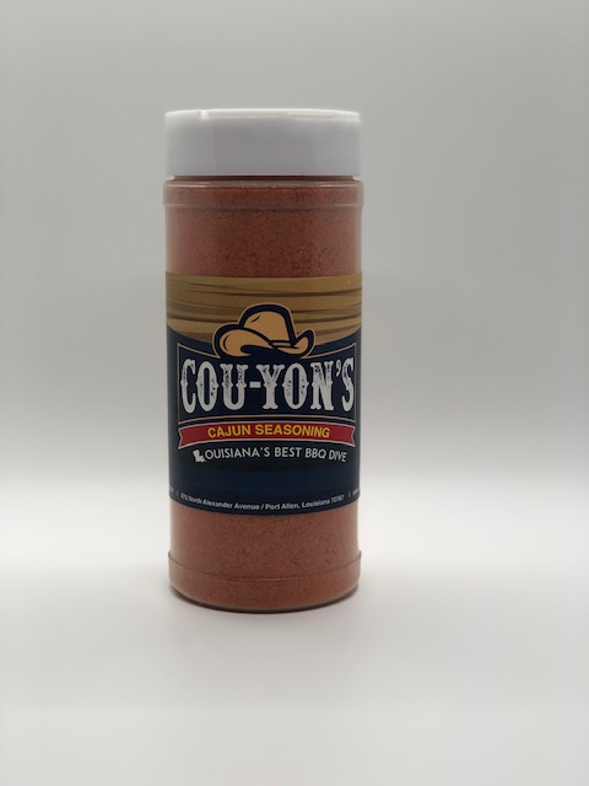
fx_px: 1293
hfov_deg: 25.7
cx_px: 294
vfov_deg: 33.8
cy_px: 393
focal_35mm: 57
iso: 20
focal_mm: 6.6
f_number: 2.8
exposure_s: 1/30
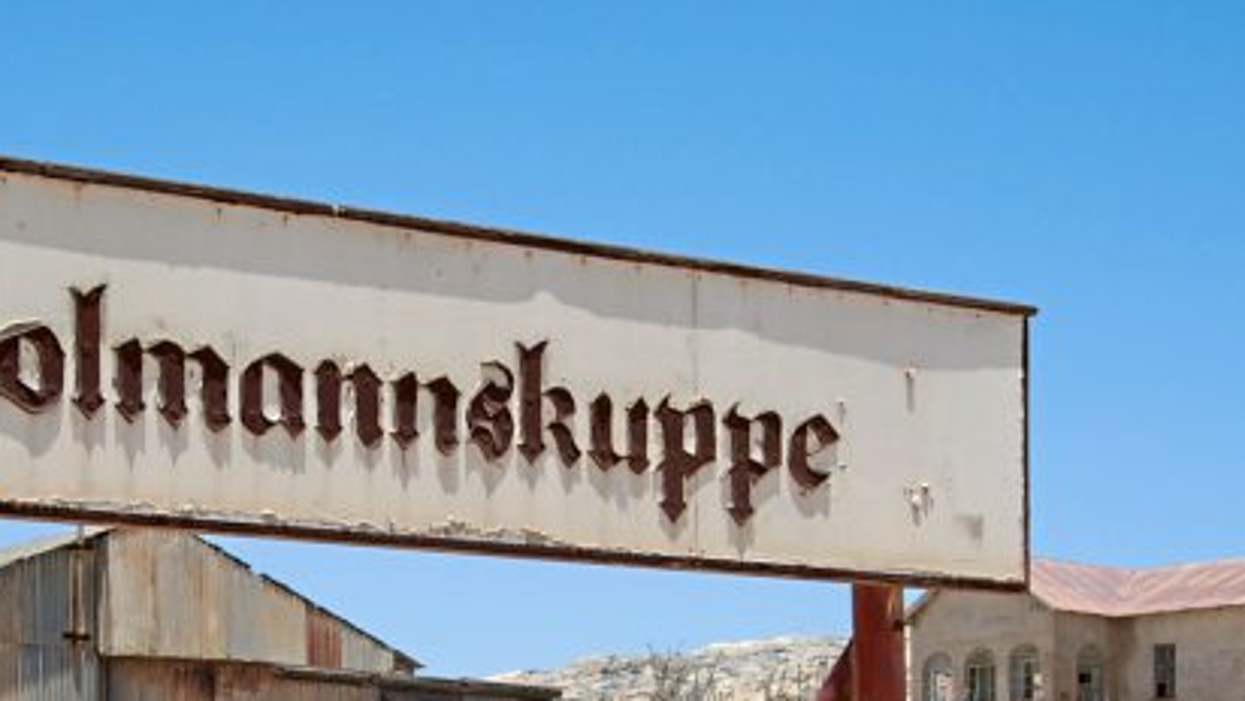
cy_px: 801
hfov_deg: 20.5
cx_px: 396
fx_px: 3434
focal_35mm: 104
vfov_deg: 11.5
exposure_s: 1/125
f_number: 16
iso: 200
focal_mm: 34
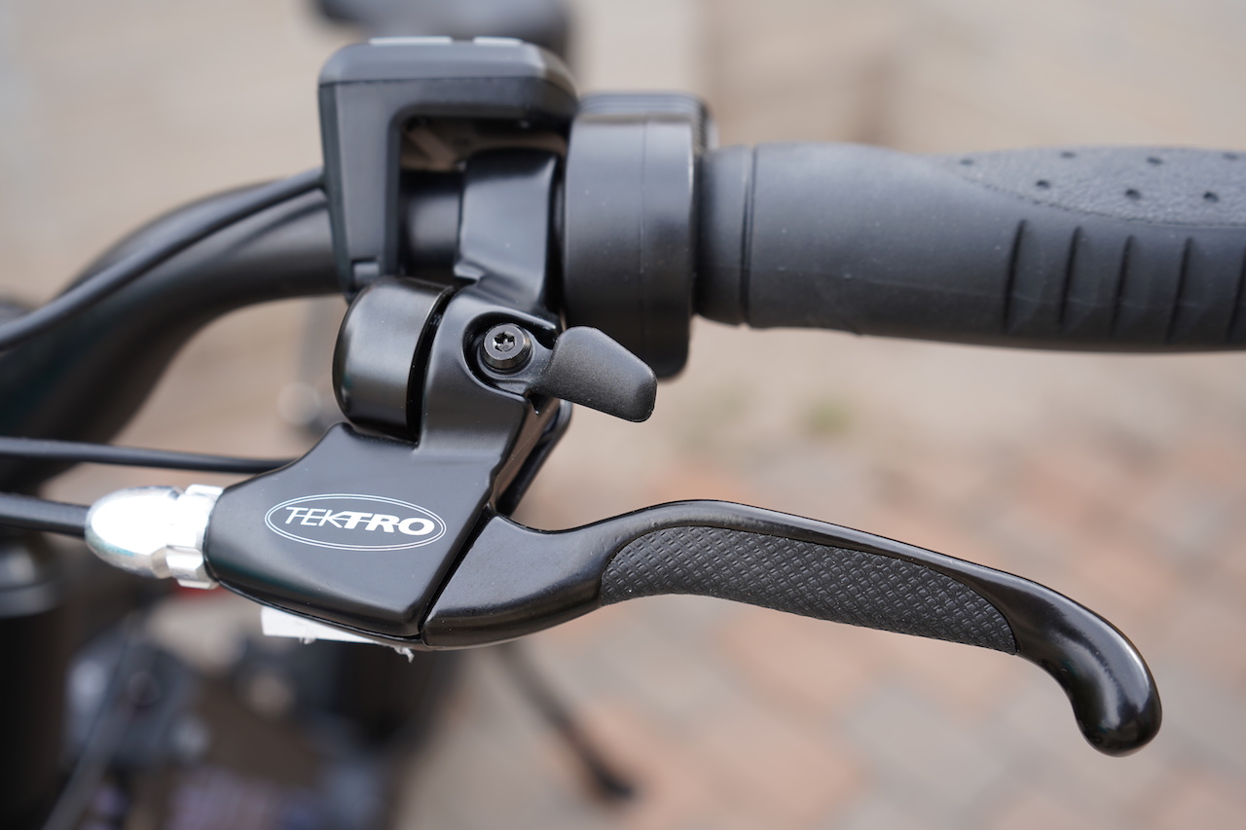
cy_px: 415
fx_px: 1246
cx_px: 623
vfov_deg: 36.9
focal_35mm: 36
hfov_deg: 53.1
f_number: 4.5
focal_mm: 36
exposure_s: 1/100
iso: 100
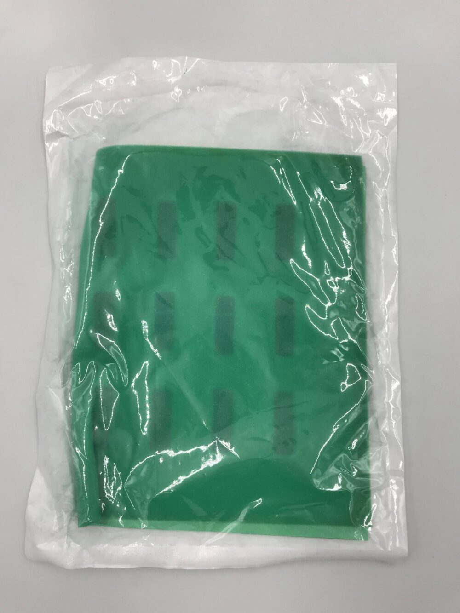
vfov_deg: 63.4
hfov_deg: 49.8
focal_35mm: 28
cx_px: 230
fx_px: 496
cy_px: 306
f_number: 1.8
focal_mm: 3.99
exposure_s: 1/133
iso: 20
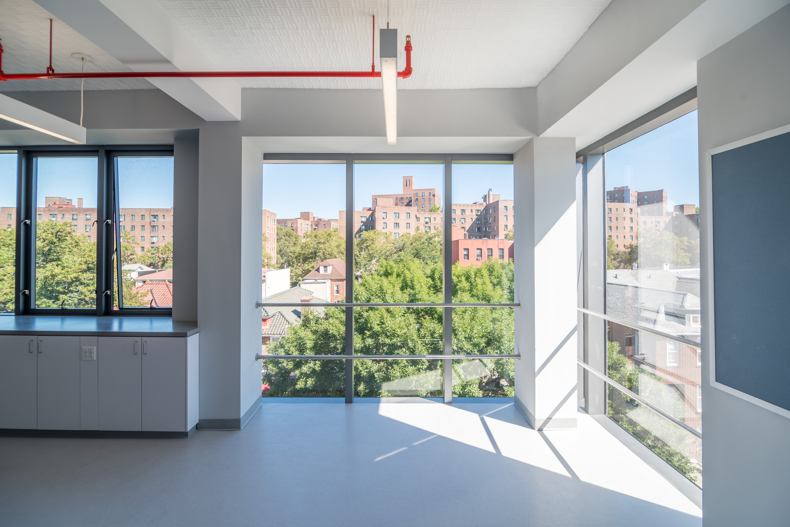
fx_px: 351
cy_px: 264
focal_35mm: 16
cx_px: 395
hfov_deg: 96.7
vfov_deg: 73.8
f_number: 8
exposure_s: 1/400
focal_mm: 16
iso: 200
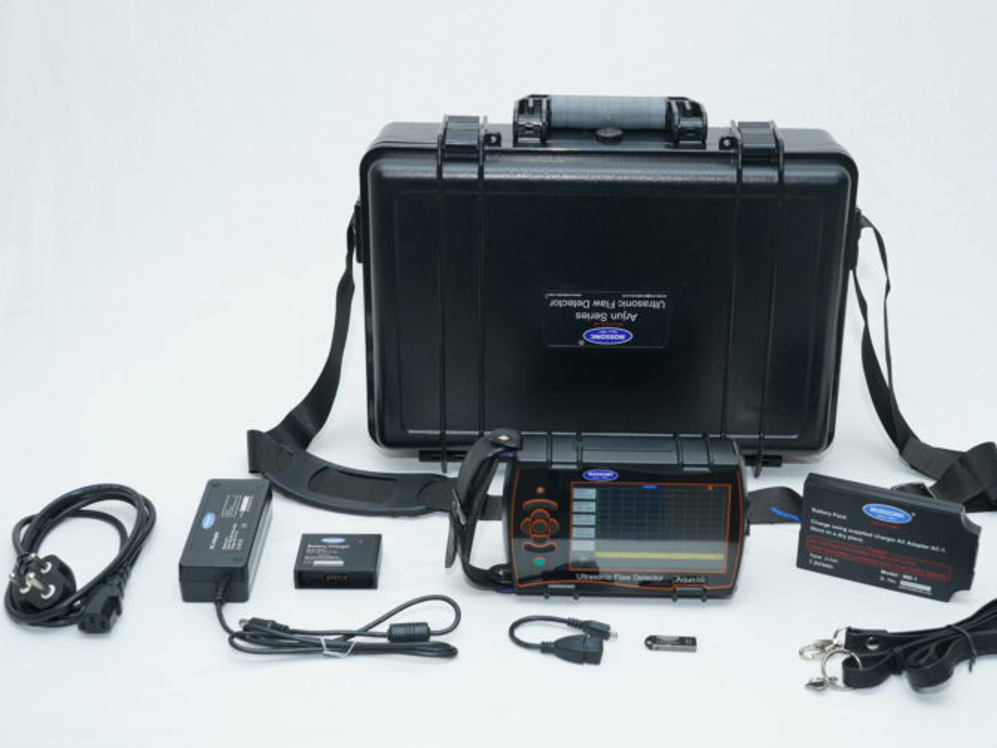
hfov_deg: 35.5
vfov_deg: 27.1
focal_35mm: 54
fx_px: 1556
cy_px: 370
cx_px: 552
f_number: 8
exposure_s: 1/100
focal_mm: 49
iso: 500
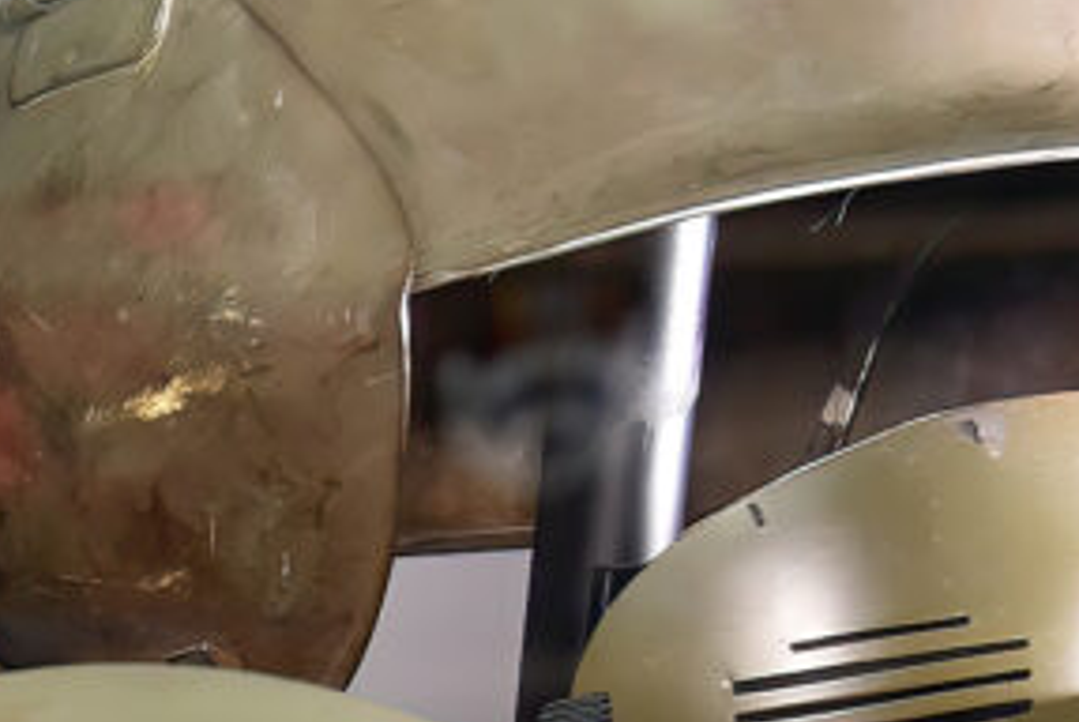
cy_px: 1237
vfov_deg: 5.4
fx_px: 7531
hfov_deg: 7.8
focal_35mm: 251
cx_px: -1056
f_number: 4.5
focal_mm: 40
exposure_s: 1/80
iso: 1600
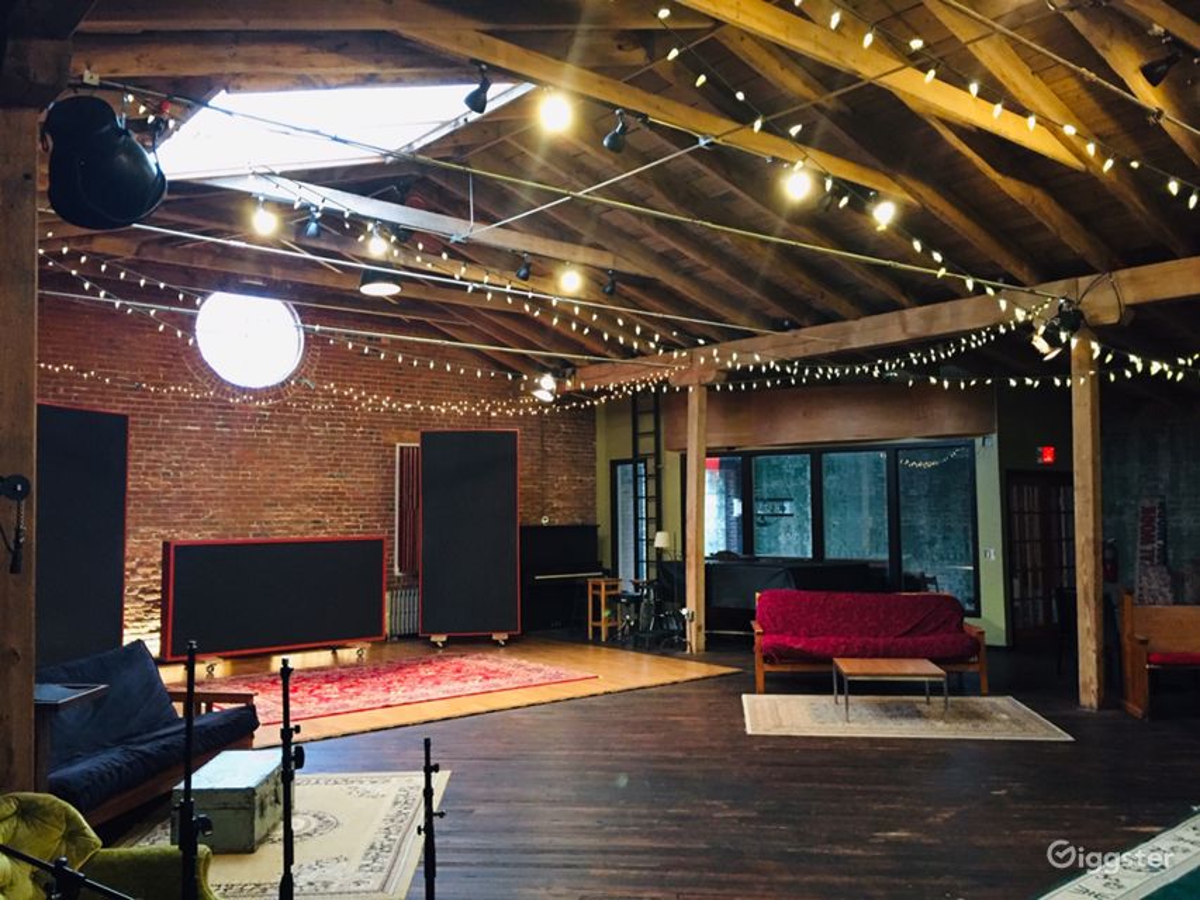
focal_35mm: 29
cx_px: 600
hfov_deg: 61.7
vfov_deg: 48.2
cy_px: 450
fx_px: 1005
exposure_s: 1/30
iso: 250
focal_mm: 4.15
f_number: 2.2
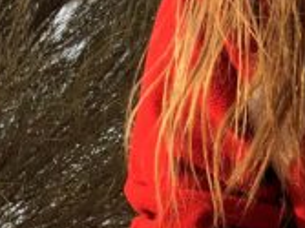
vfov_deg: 8.4
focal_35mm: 172
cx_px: 327
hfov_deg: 11.4
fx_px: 1514
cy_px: 361
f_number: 1.8
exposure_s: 1/265
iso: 20
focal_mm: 3.99
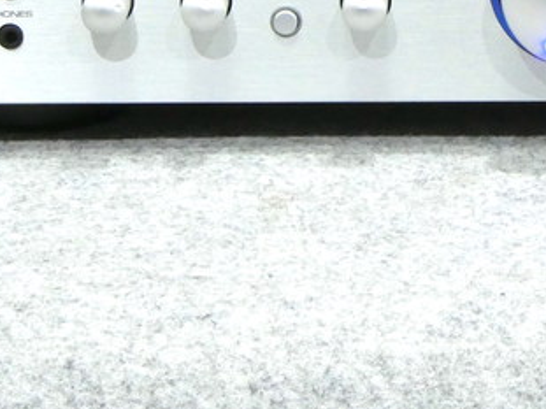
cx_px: 578
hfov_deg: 5.6
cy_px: -140
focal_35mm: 355
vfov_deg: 4.2
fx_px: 5597
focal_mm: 20.6
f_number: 7.1
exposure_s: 1/8
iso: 400
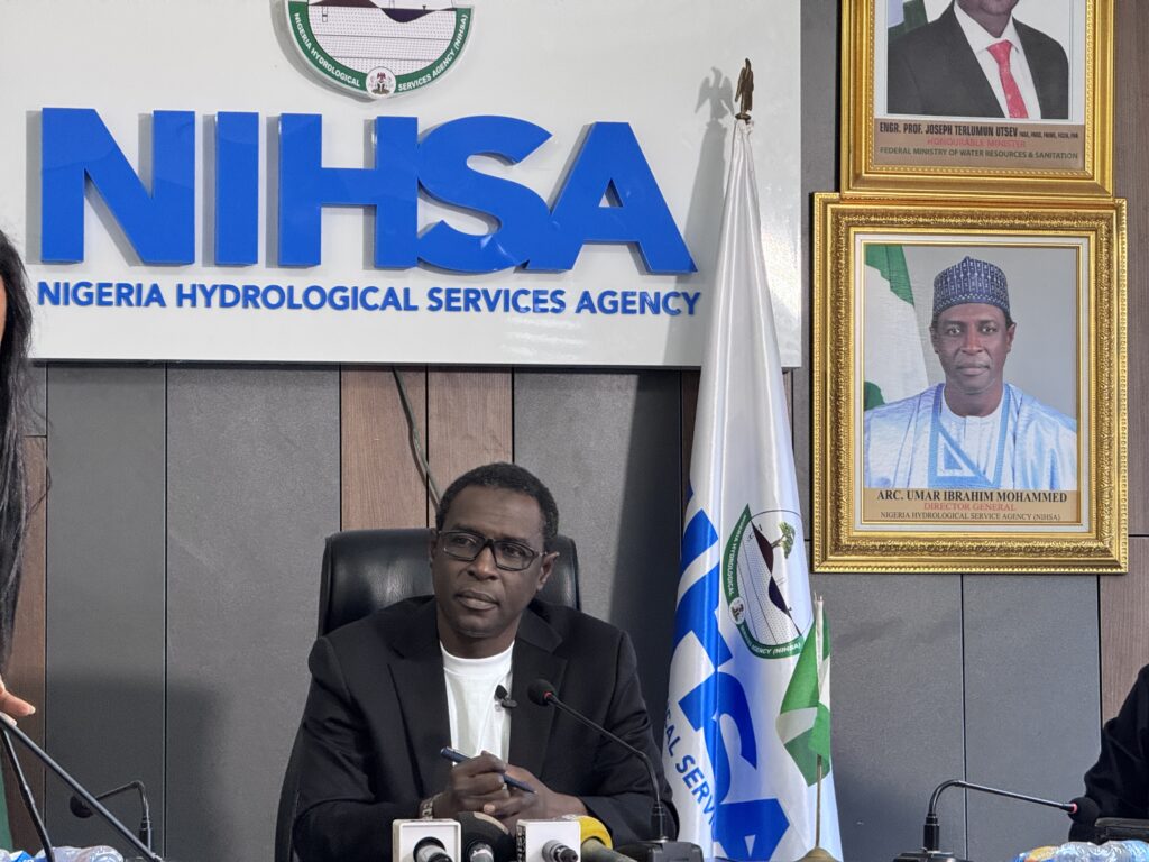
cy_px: 431
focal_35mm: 120
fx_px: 3983
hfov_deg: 16.4
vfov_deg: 12.3
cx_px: 574
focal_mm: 15.66
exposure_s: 1/60
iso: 320
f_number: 2.8
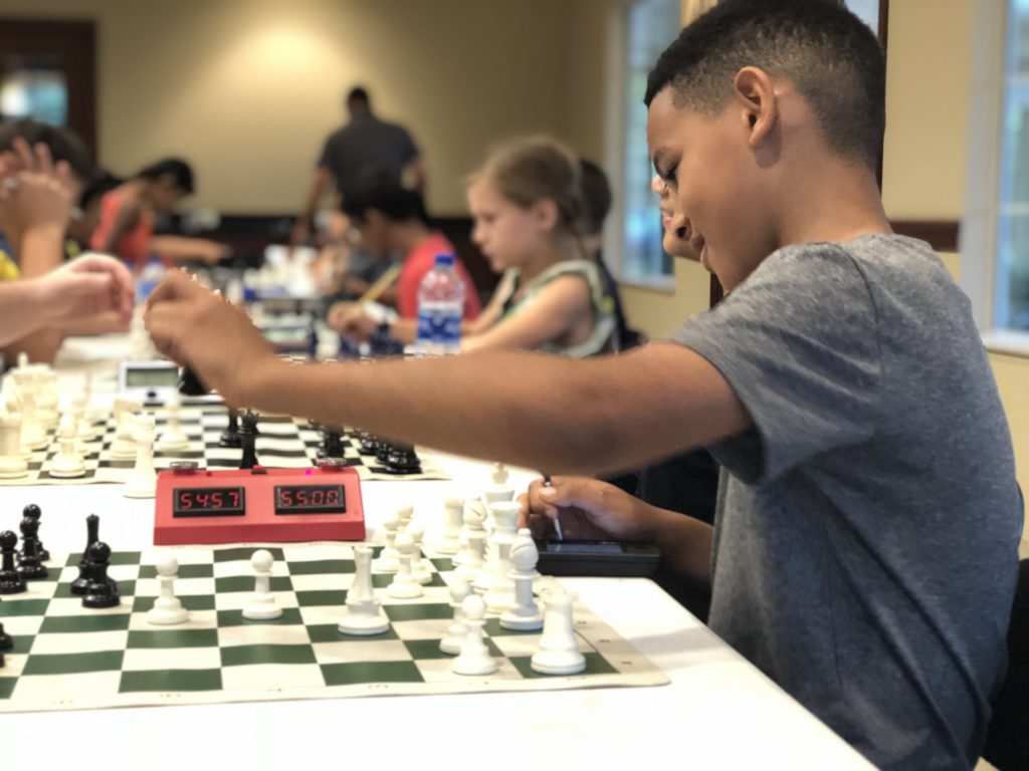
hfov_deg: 33.8
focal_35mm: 57
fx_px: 1694
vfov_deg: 25.7
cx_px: 514
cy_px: 386
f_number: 2.8
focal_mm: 6.6
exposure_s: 1/30
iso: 400
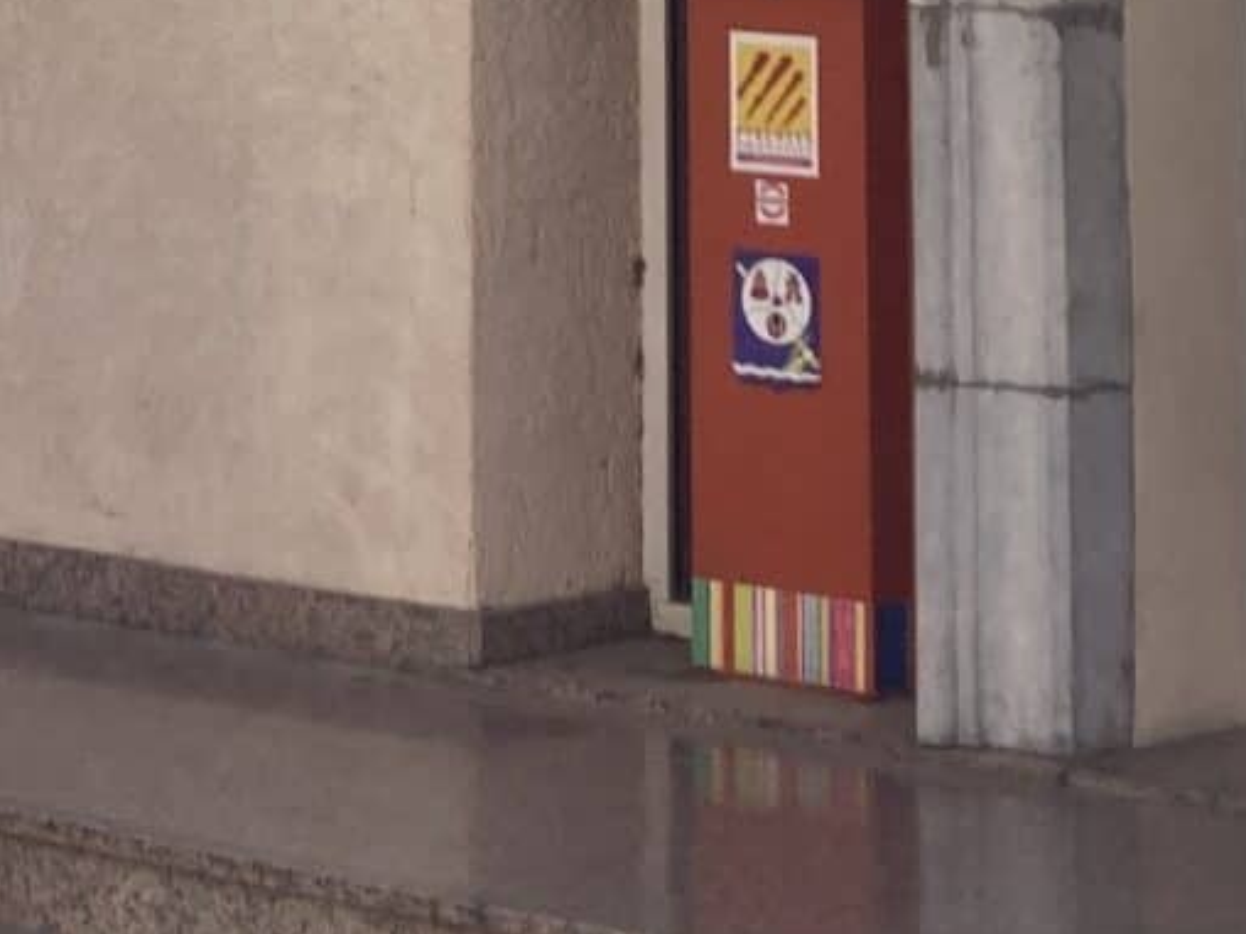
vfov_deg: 9.4
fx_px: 5075
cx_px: -42
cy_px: -1272
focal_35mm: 141
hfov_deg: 13.8
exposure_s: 1/979
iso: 20
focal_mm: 3.99
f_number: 1.8
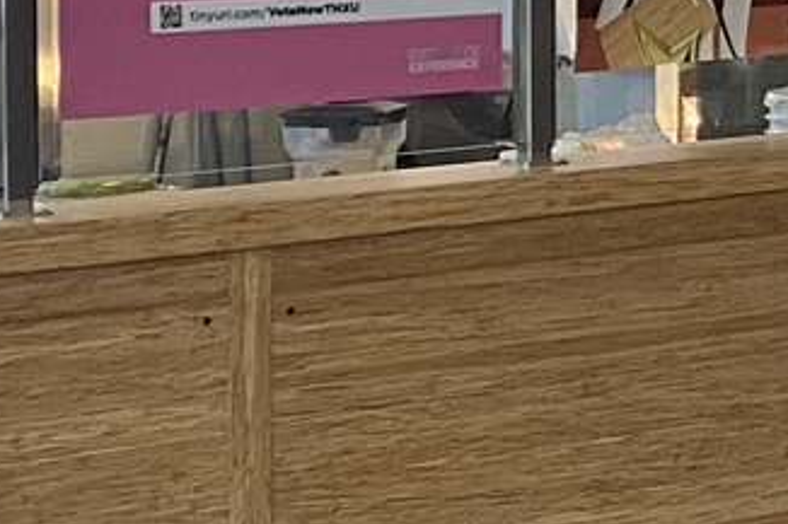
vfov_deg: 8.0
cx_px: 1354
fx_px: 3719
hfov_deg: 11.4
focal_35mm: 170
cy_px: -167
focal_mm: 4.25
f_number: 1.8
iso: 100
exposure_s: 1/60
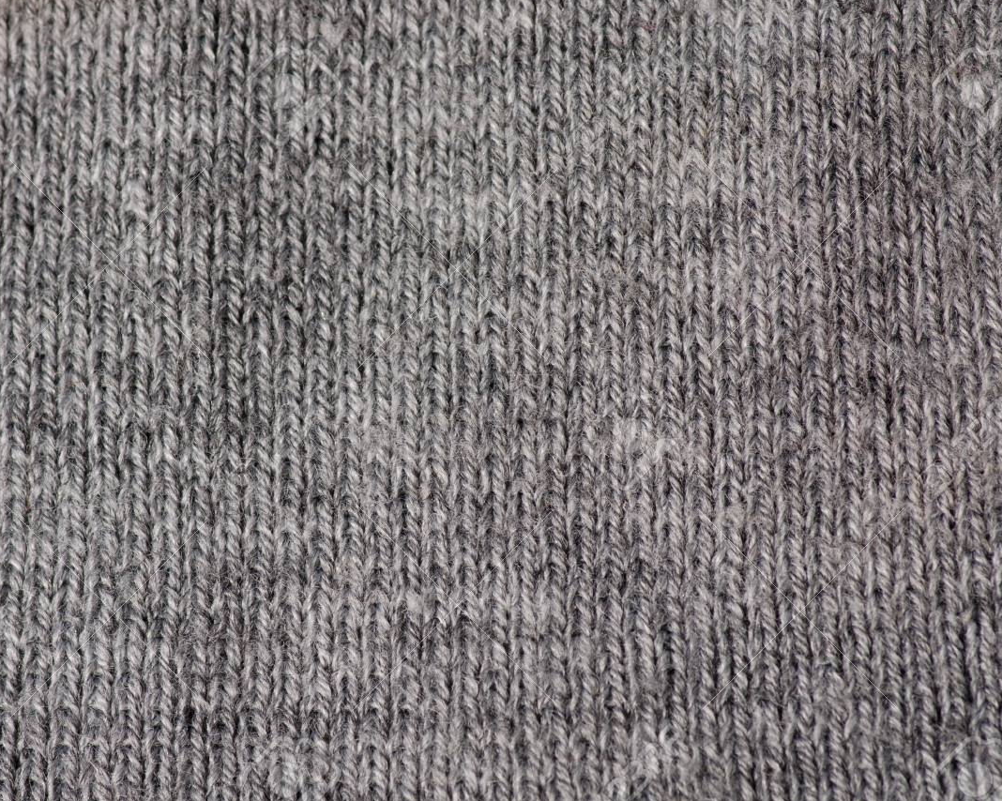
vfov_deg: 9.0
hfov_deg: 11.3
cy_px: 400
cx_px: 456
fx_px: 5070
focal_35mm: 171
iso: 100
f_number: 9
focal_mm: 100
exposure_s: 1/200
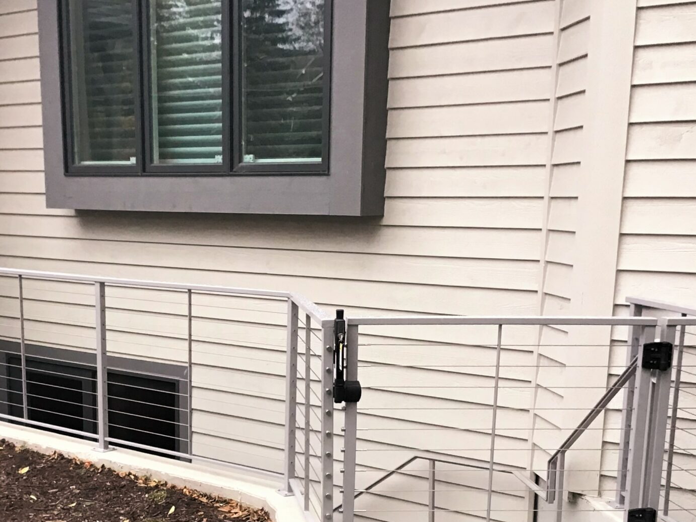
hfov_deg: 41.1
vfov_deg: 31.1
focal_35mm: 46
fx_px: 925
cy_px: 371
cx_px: 298
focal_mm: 3.3
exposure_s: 1/30
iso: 32
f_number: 2.4
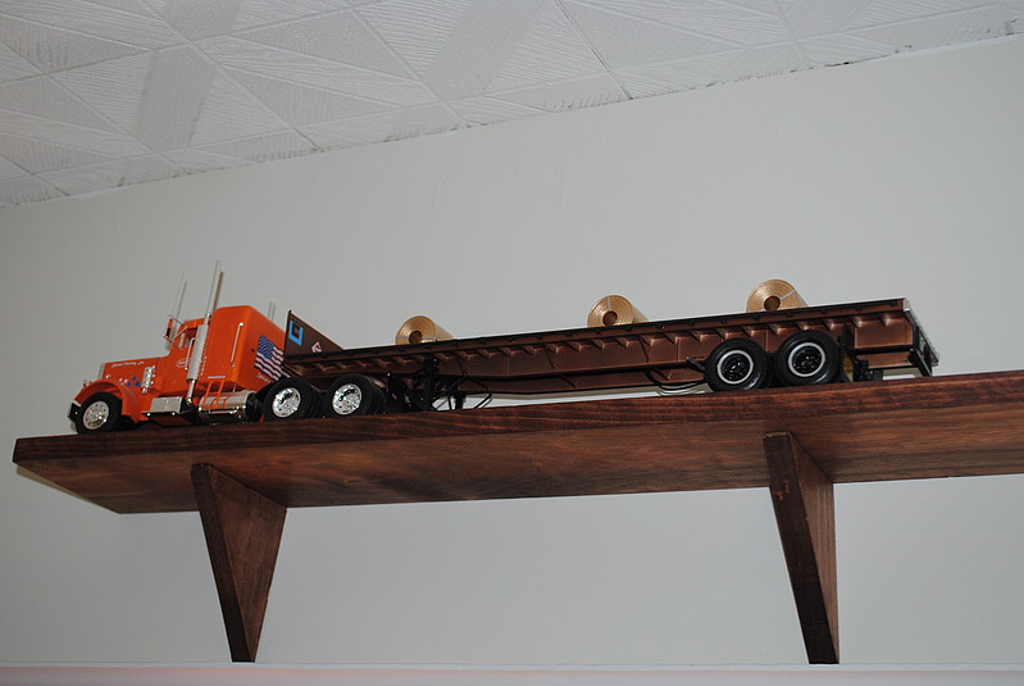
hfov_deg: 38.8
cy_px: 343
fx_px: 1453
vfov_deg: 26.6
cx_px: 512
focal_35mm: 51
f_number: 5
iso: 400
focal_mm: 34
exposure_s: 1/60
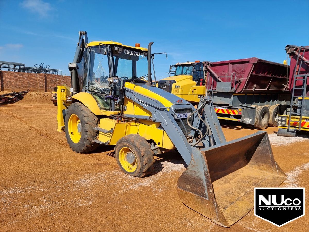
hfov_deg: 71.6
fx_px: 214
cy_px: 116
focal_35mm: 24
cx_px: 154
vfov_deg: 56.8
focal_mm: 6.7
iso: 50
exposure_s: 1/956
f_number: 1.8
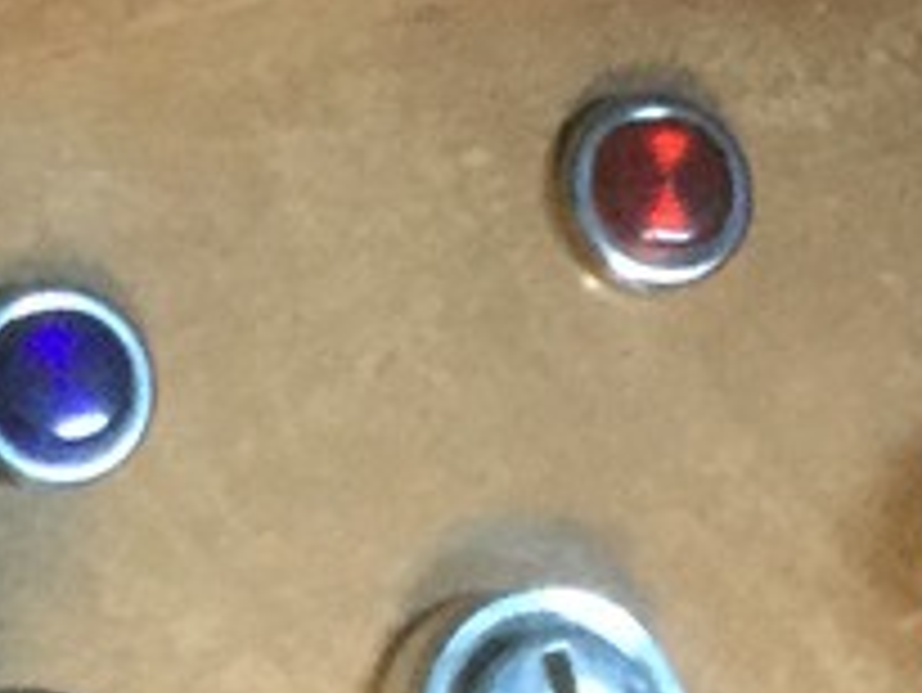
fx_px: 5650
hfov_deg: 9.3
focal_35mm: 212
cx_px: 238
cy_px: 842
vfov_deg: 7.0
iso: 250
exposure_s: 1/15
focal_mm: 3.3
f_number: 2.4
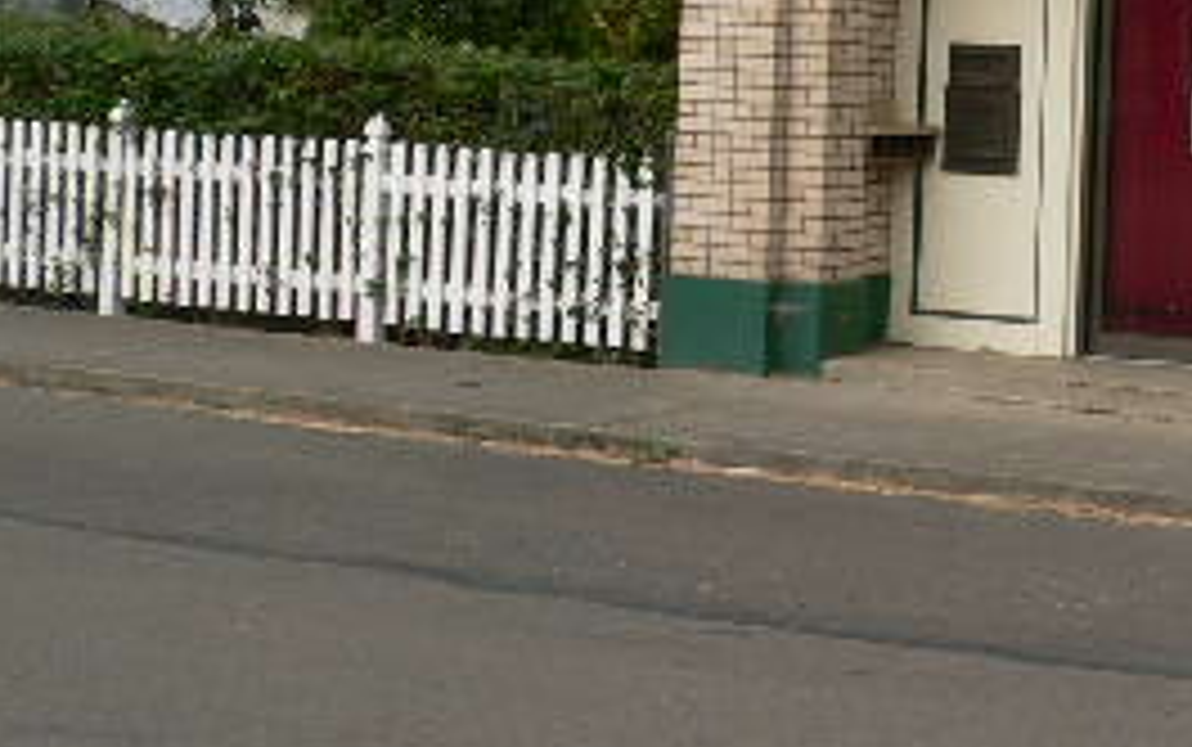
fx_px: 2991
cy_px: -189
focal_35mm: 92
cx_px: 1417
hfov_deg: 21.1
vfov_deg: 13.8
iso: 80
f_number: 4
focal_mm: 6
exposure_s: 1/320
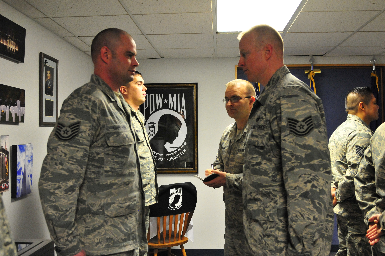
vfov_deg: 36.8
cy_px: 128
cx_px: 192
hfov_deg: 53.2
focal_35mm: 36
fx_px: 385
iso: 2200
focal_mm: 24
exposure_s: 1/80
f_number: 4.5
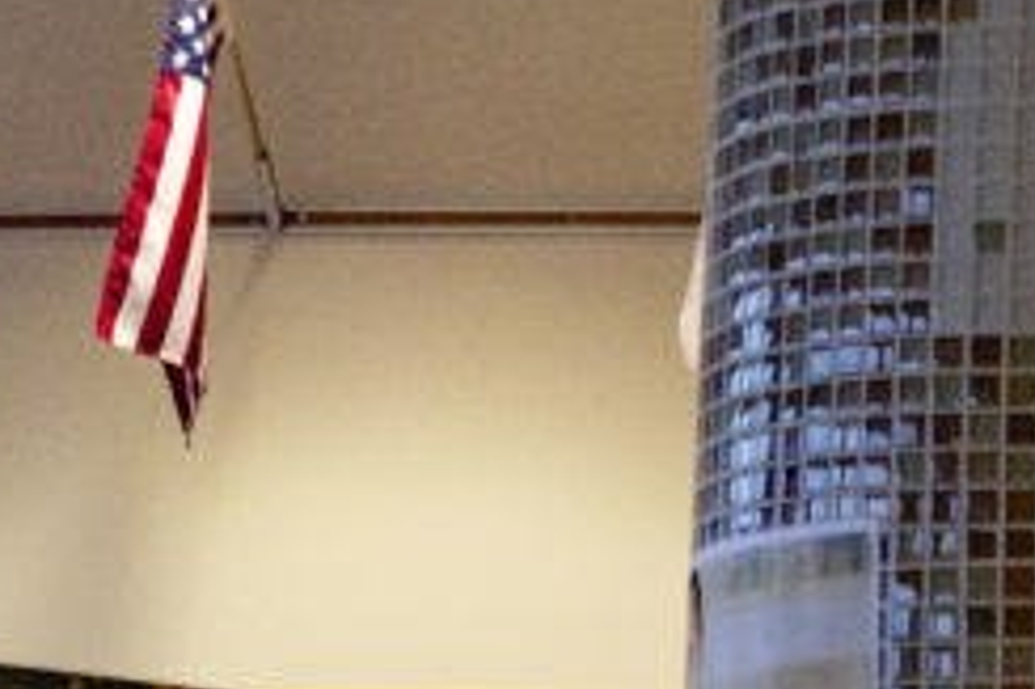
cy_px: 991
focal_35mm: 345
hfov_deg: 6.0
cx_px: 418
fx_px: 9914
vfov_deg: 4.0
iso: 400
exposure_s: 1/40
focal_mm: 55
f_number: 8
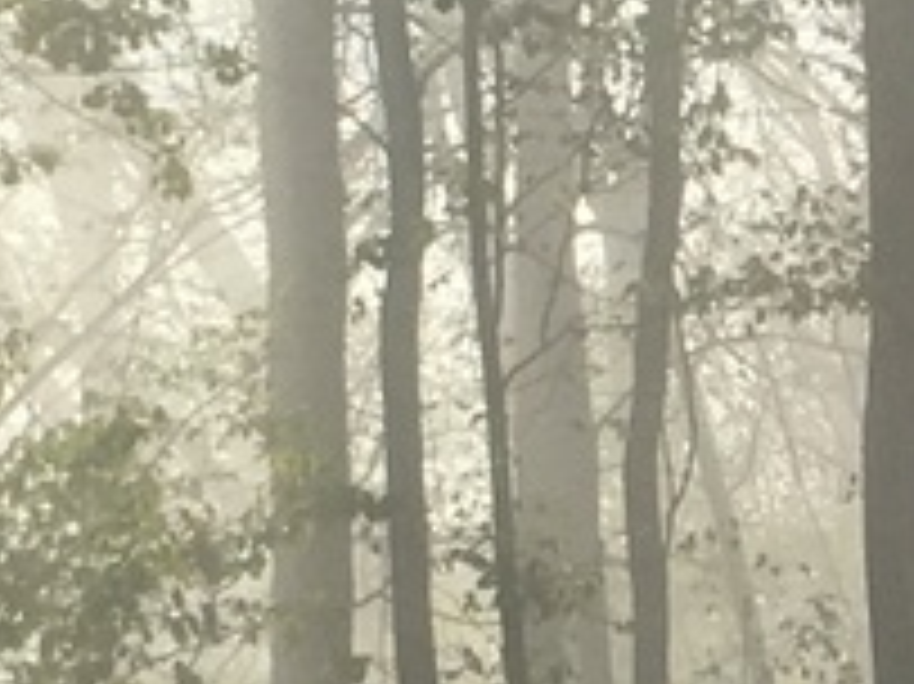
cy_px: 518
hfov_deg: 8.4
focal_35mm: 229
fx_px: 6043
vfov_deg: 6.5
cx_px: 1405
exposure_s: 1/1876
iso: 25
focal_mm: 4.15
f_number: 2.2
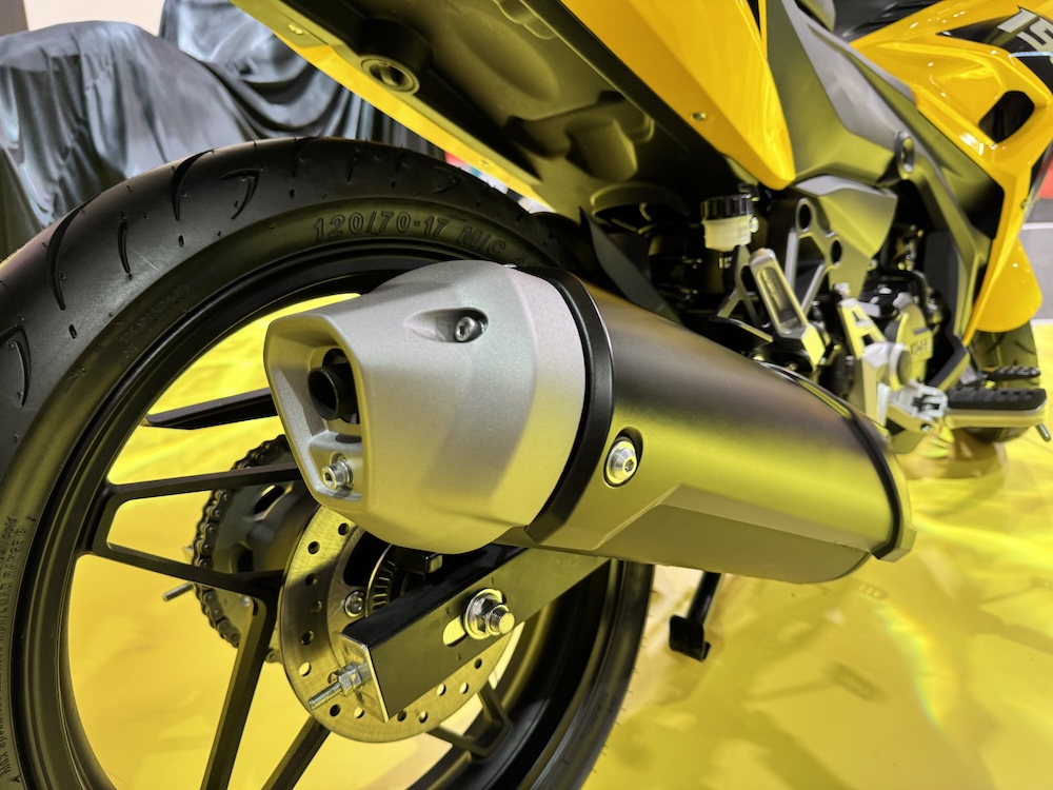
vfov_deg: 56.8
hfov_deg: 71.6
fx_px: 730
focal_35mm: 24
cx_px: 526
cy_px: 395
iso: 200
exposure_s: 1/60
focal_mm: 6.76
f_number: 1.78
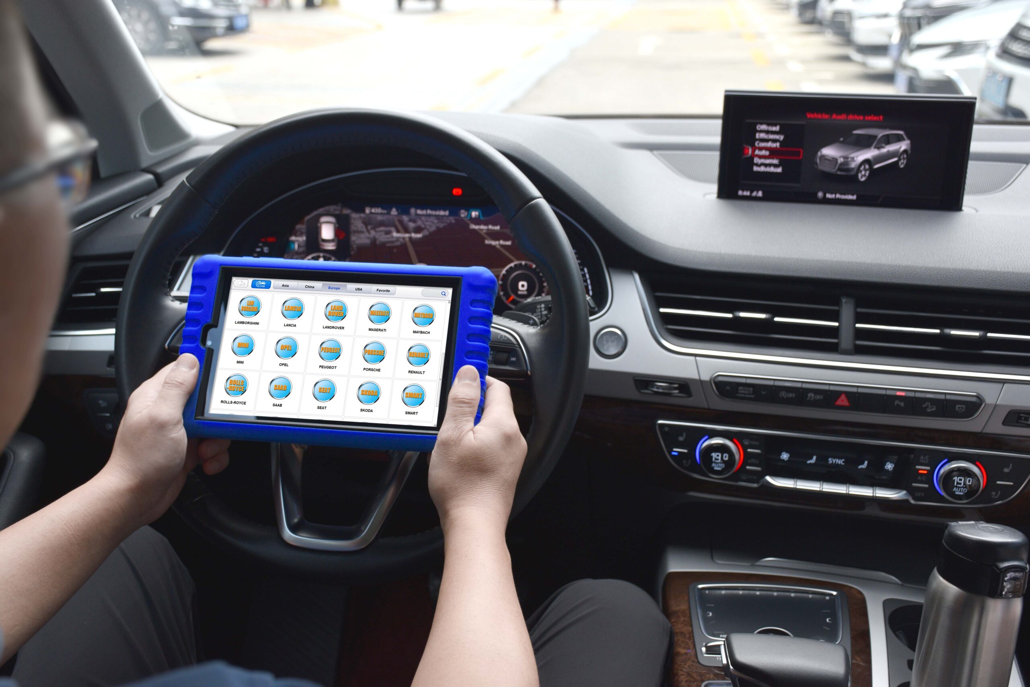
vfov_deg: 29.9
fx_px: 1287
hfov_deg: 43.6
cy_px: 344
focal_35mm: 45
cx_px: 515
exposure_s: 1/160
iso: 160
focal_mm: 30
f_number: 5.6
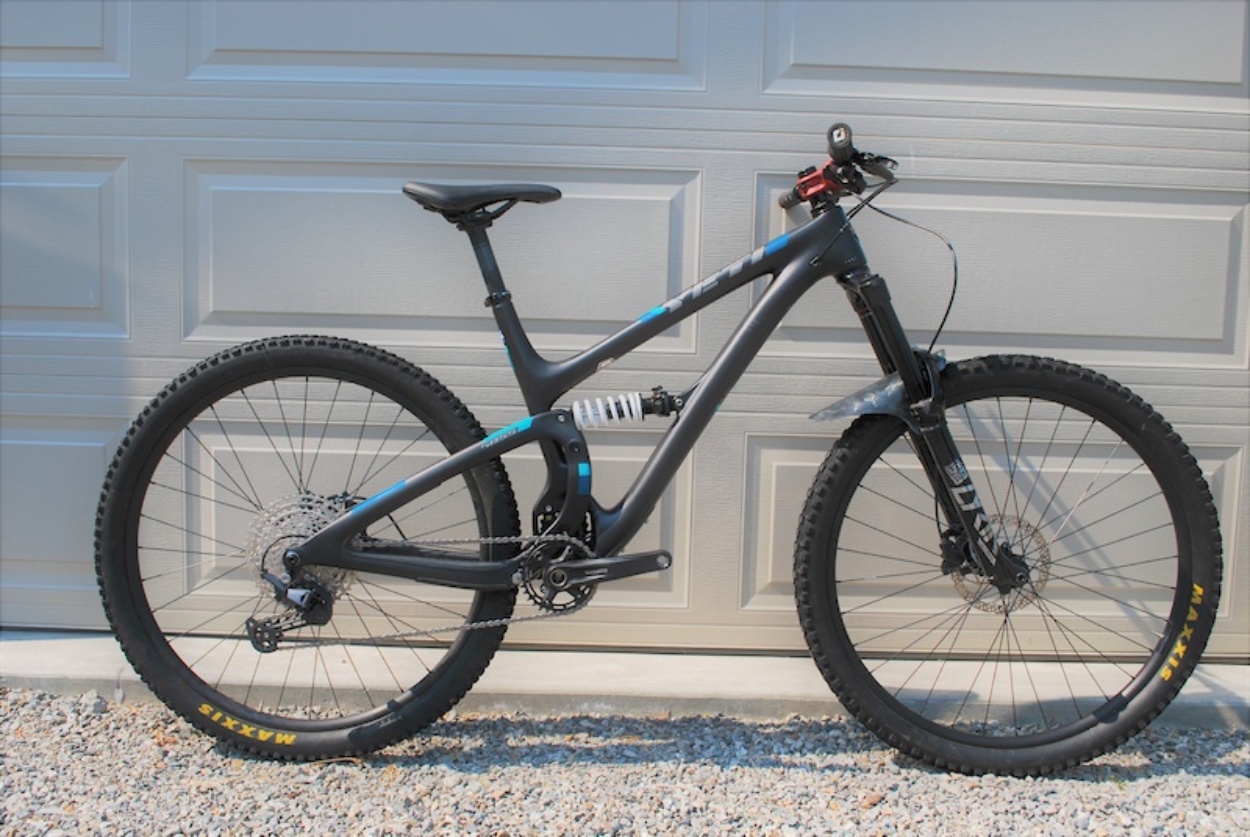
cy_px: 418
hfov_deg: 57.2
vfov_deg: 40.1
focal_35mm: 33
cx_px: 625
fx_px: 1148
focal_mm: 22
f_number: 7.1
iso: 100
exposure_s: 1/200
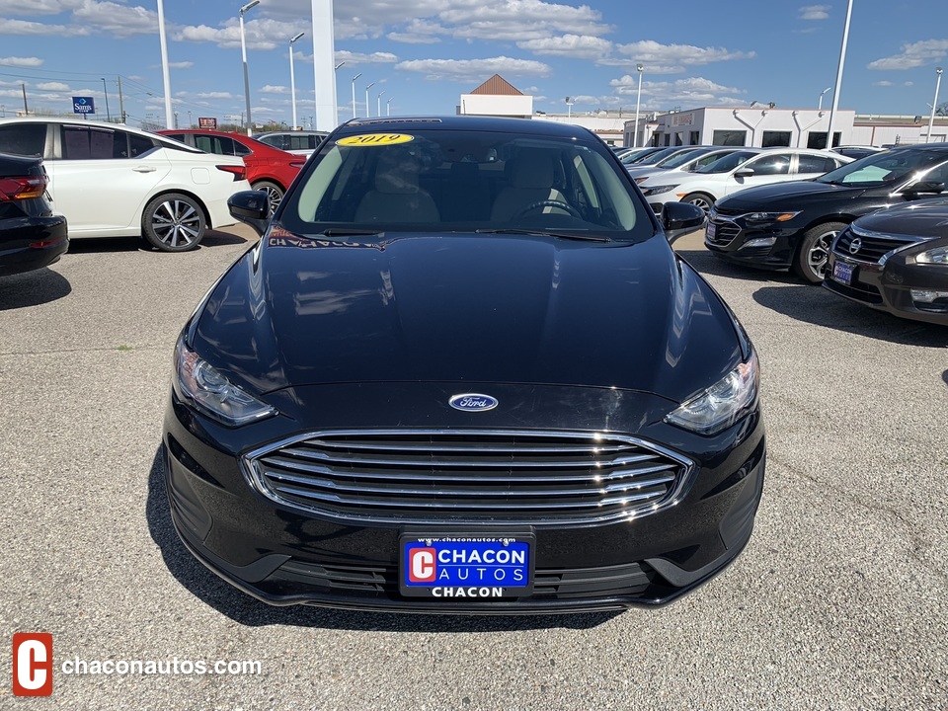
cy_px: 356
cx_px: 474
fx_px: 712
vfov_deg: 53.1
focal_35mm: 26
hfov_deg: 67.3
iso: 25
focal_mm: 4.25
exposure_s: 1/2421
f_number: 1.8
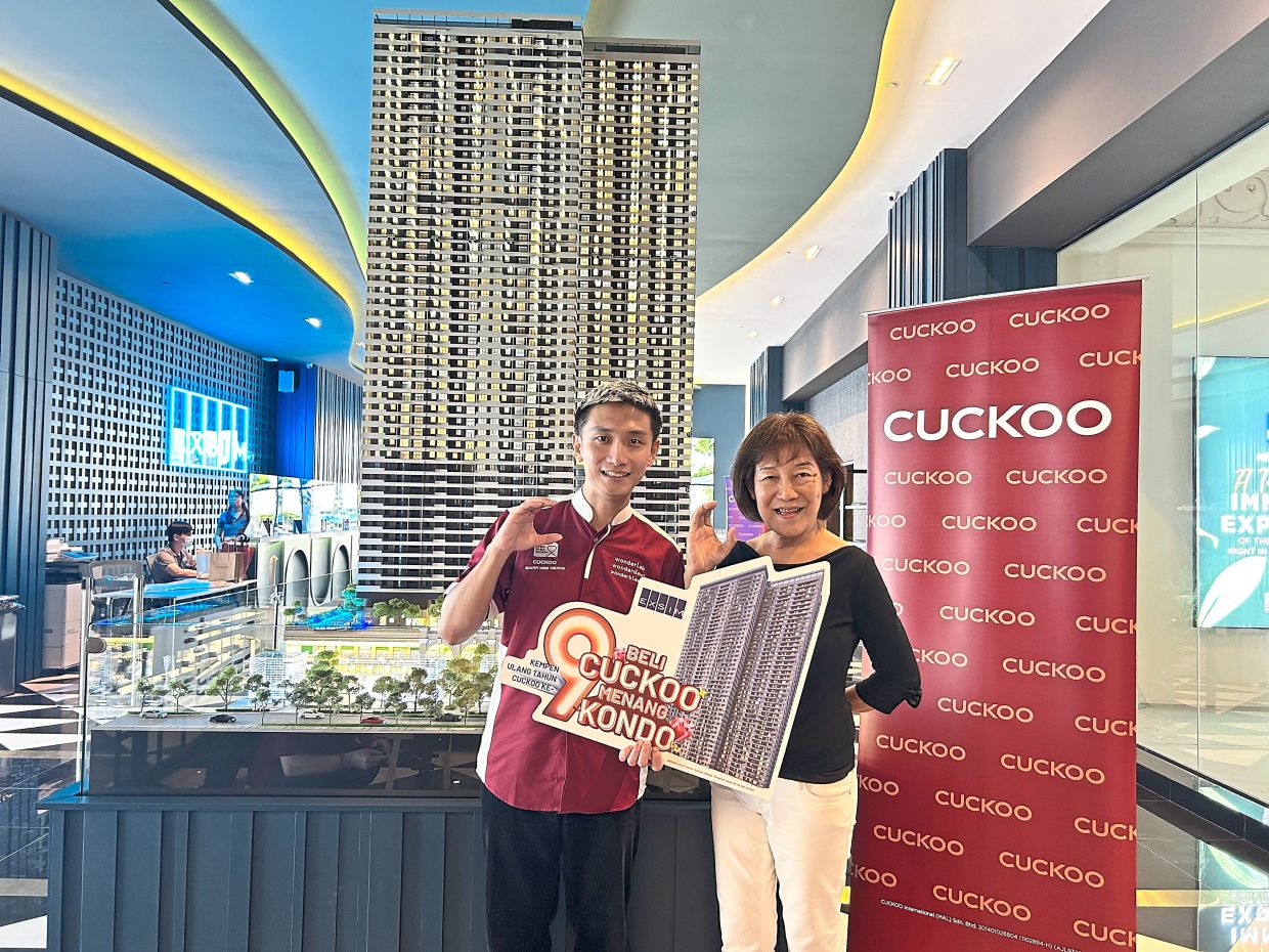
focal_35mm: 26
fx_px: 953
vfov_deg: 53.1
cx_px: 634
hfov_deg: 67.3
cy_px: 476
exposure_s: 1/50
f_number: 1.5
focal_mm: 5.7
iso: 160
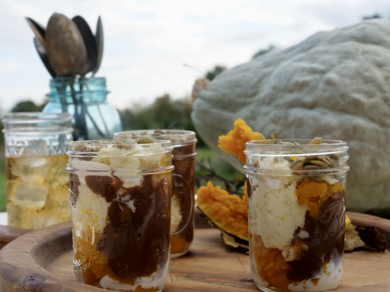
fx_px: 721
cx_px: 195
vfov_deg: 22.9
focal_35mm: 64
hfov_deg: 30.3
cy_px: 146
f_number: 7.1
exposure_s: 1/320
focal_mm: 32
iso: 400
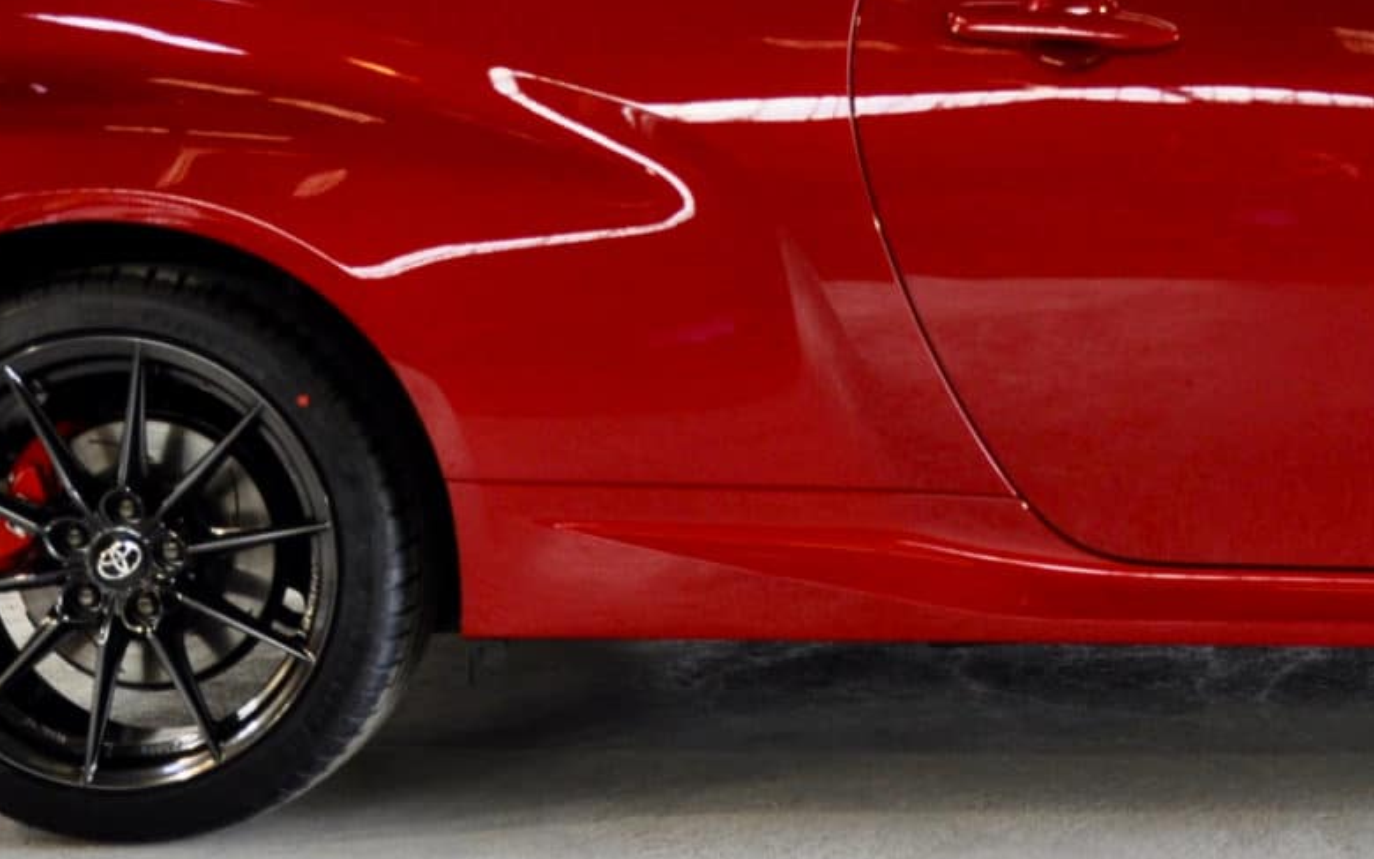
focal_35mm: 84
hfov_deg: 23.6
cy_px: 252
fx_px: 3158
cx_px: 1326
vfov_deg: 15.4
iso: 400
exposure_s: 1/60
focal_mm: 21
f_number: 4
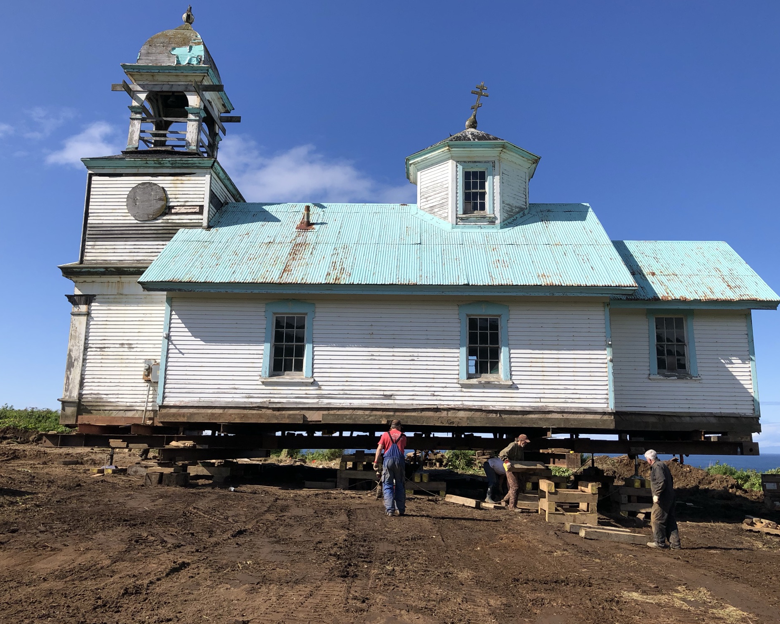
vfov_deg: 48.5
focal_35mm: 30
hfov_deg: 58.8
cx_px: 391
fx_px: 693
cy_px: 307
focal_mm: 4
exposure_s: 1/2315
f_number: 1.8
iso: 20
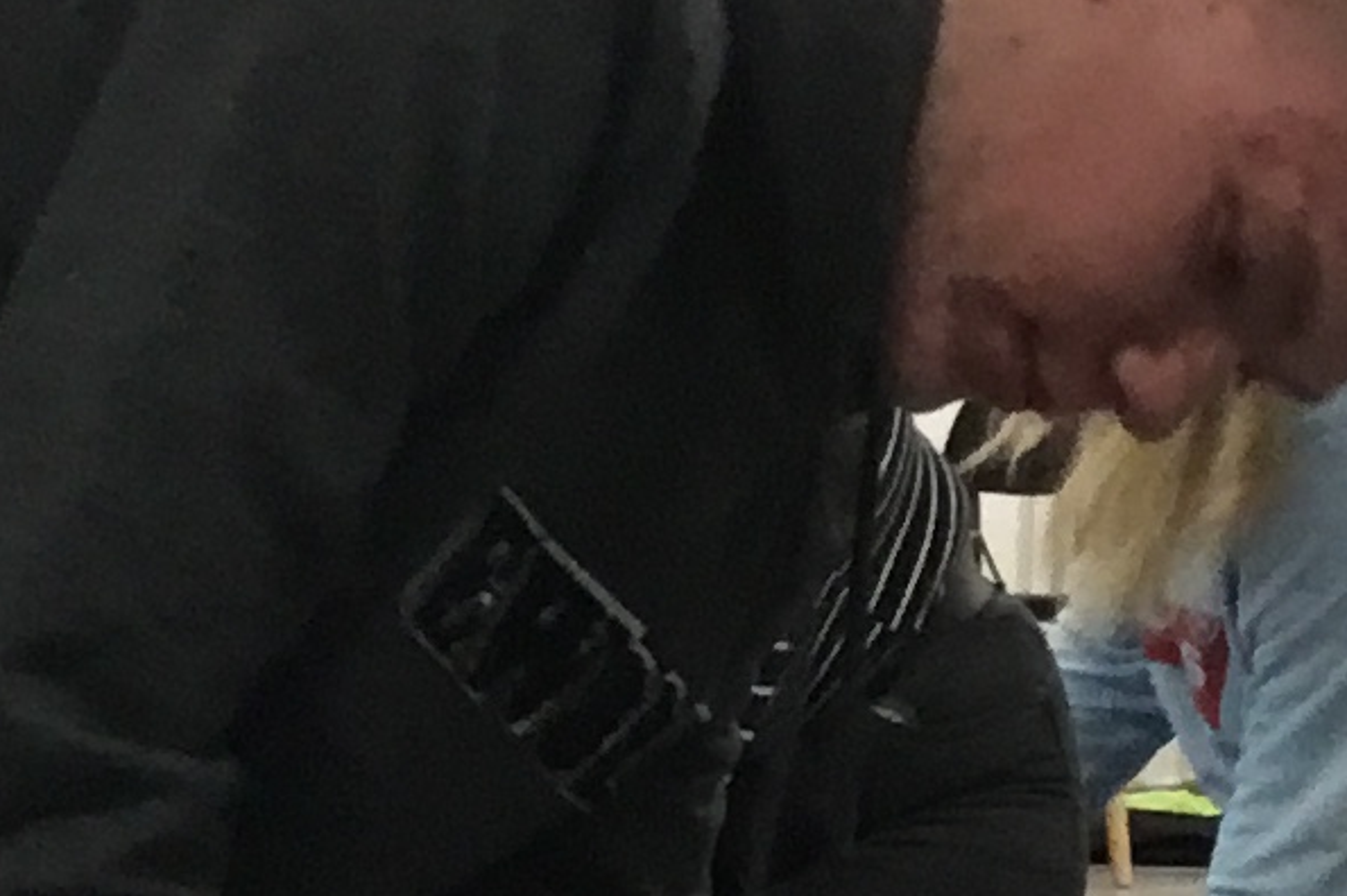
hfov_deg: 11.3
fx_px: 6619
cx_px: -460
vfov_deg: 7.5
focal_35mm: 177
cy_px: 1665
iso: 100
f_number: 2.4
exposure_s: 1/33
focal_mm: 3.3
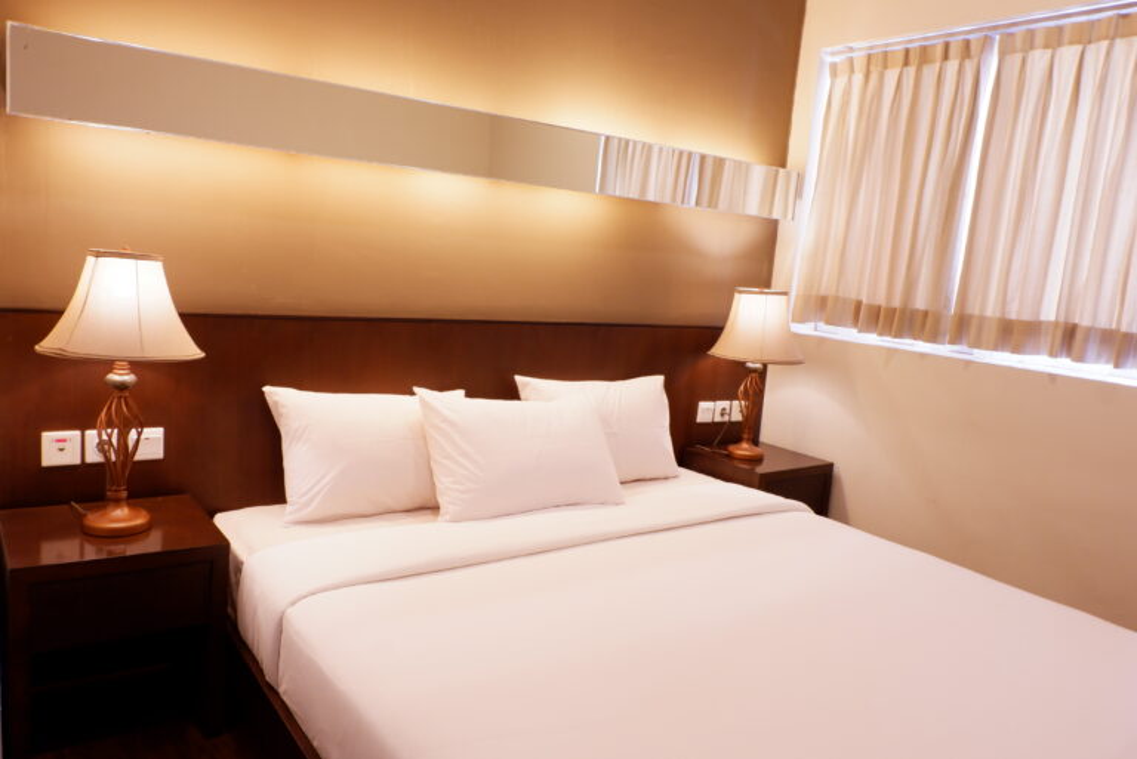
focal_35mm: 24
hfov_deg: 73.7
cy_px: 380
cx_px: 568
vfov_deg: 53.2
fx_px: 758
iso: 800
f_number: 10
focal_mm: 16.7
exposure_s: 1/4
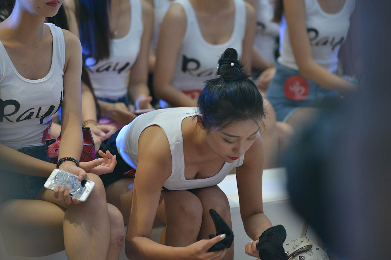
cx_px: 196
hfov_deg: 10.8
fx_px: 2063
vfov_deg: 7.2
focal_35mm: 190
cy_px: 130
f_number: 4
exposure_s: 1/125
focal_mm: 190
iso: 500
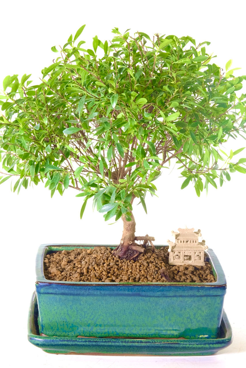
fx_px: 1035
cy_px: 184
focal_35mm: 101
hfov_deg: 13.6
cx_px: 123
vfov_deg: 20.2
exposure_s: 1/10
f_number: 13
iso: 1600
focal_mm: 67.1
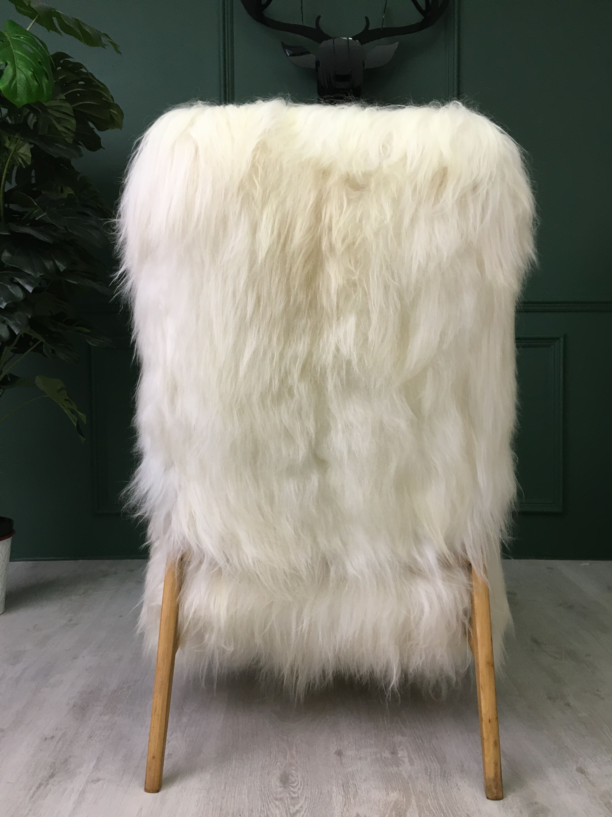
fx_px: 684
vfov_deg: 61.7
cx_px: 306
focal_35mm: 29
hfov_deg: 48.2
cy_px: 408
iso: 100
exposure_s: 1/33
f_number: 2.2
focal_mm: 4.15
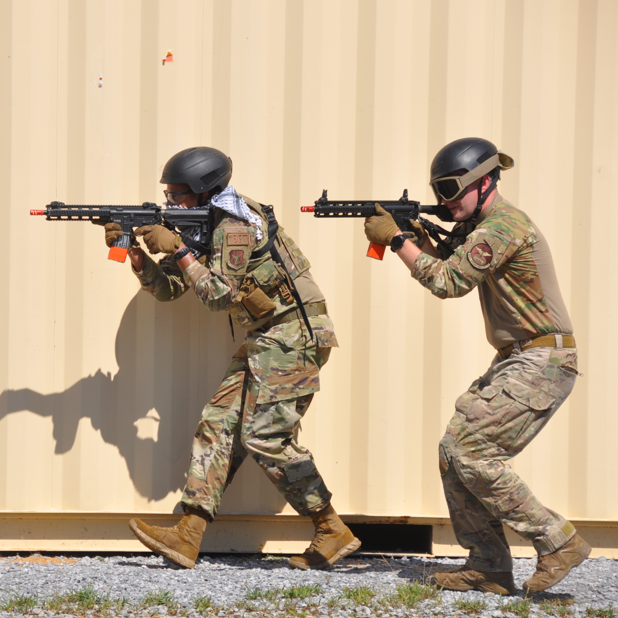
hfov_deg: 7.6
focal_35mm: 231
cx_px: 203
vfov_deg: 7.6
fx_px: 4666
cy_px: 310
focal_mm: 120
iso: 200
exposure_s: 1/1000
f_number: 8
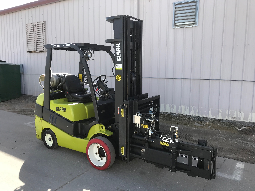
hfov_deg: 63.4
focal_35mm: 28
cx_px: 128
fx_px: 206
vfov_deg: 49.7
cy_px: 96
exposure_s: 1/634
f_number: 1.8
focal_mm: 3.99
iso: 20
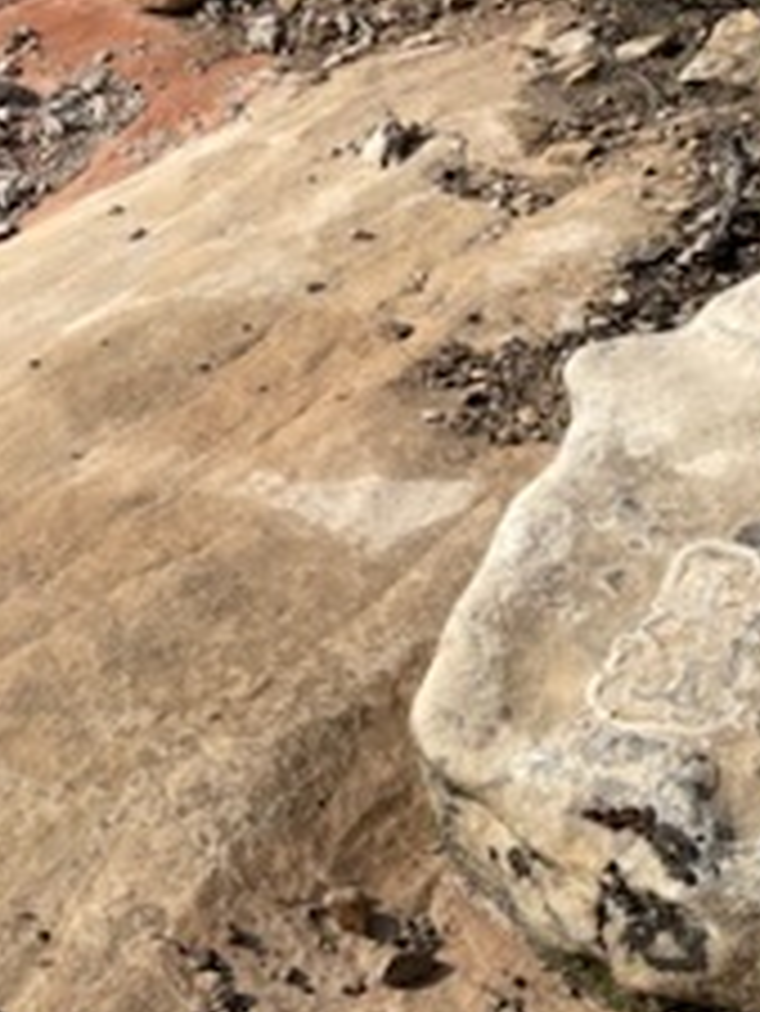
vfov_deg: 25.9
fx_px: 2164
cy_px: 211
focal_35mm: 74
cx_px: -108
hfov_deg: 19.0
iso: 32
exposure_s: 1/3401
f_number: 1.6
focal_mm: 4.2
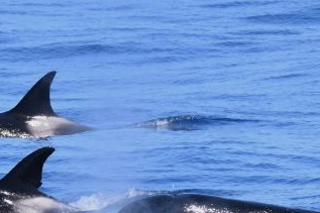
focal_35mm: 832
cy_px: 215
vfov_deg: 1.7
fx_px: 7391
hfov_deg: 2.5
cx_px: 86
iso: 400
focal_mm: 220
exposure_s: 1/1600
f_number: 6.3
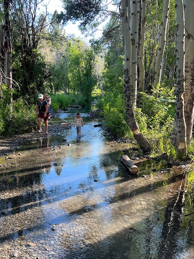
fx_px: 254
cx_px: 71
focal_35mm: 34
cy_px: 159
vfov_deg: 53.5
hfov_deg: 41.4
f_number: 1.5
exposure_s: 1/195
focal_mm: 5.7
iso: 40
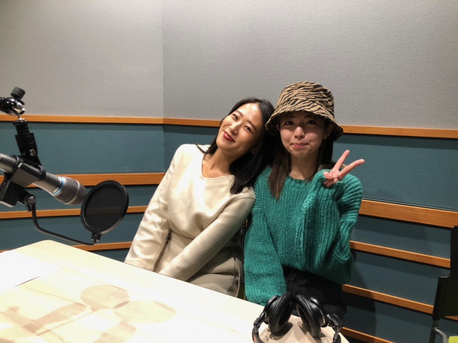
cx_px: 229
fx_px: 370
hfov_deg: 63.4
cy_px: 172
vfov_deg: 49.7
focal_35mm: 28
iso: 40
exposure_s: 1/17
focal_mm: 3.99
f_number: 1.8
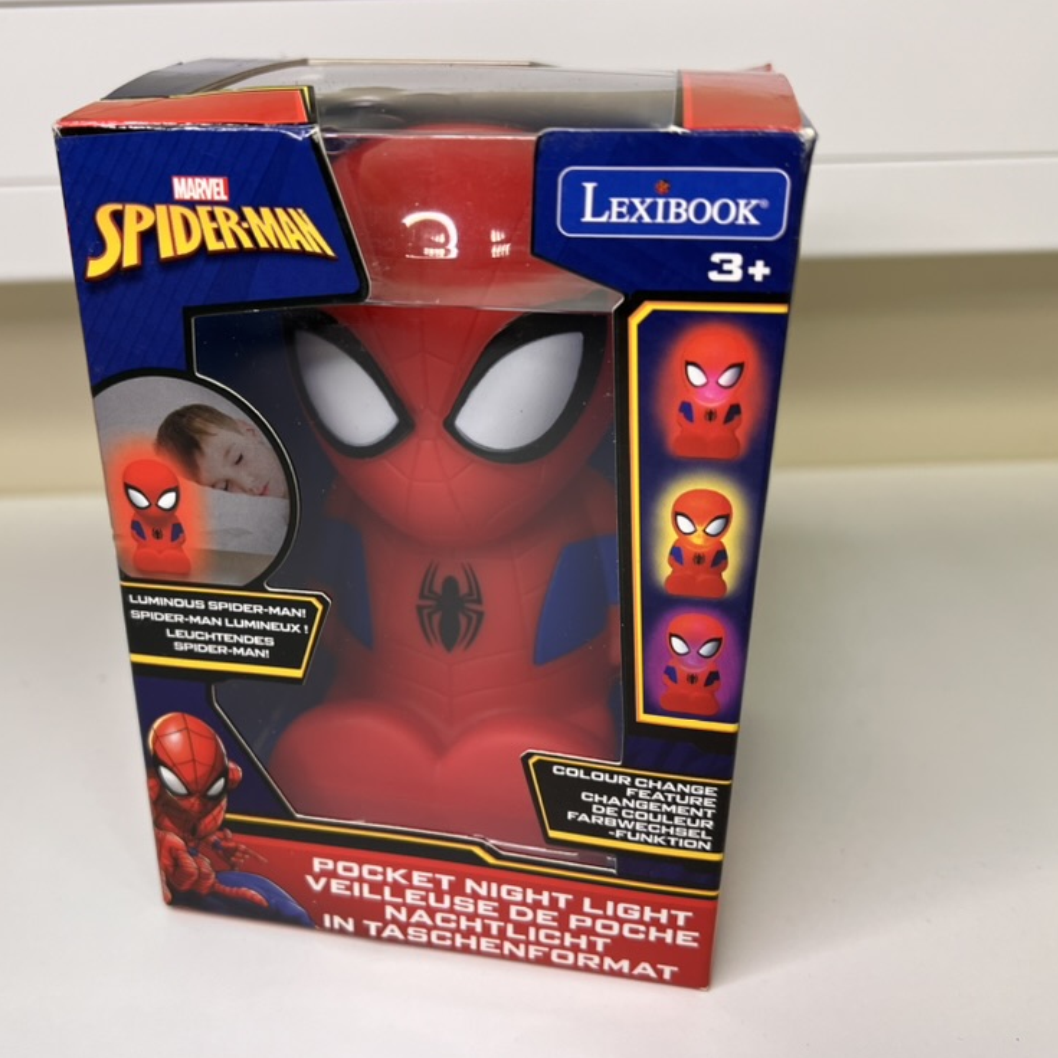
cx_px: 430
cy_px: 524
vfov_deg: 51.1
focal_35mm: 32
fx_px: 1107
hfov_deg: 50.8
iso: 80
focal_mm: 5.7
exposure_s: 1/100
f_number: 1.5
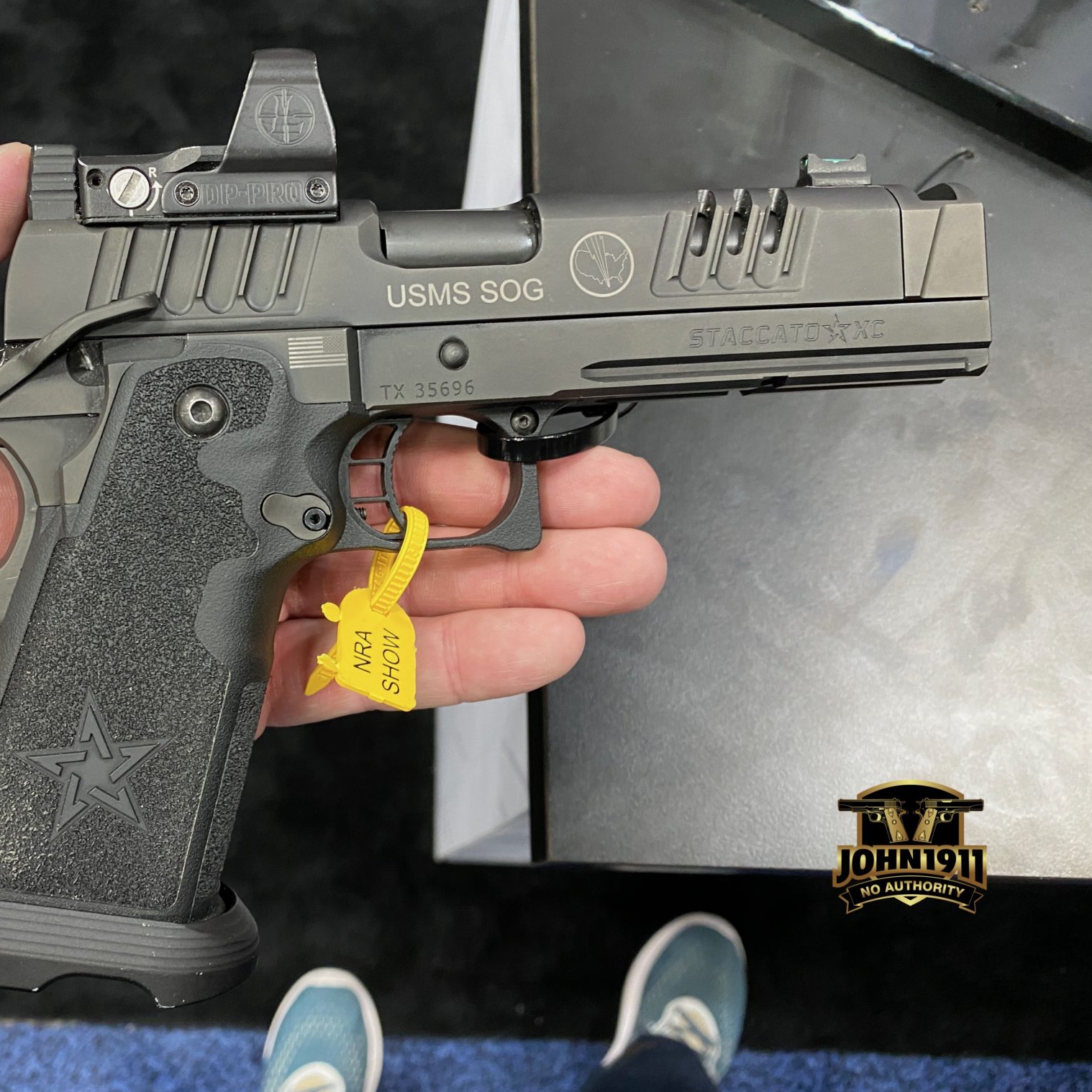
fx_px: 1106
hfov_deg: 51.6
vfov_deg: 52.5
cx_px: 365
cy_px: 543
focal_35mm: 31
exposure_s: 1/60
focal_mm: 4.25
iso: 160
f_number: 1.8
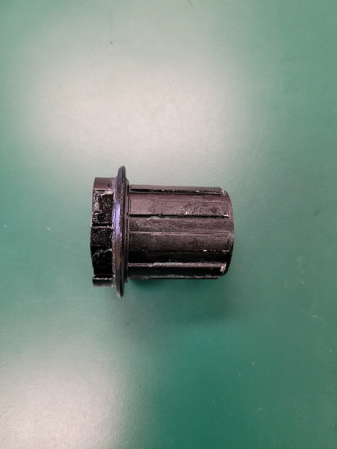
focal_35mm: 26
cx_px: 168
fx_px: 337
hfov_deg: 53.1
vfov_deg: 67.3
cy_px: 224
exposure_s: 1/120
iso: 320
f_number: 1.8
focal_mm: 5.4
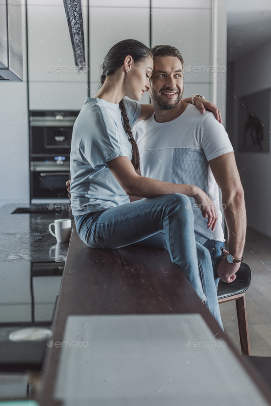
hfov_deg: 27.0
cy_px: 203
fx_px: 564
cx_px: 136
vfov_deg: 39.6
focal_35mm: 50
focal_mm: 50
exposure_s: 1/250
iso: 1000
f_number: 2.2
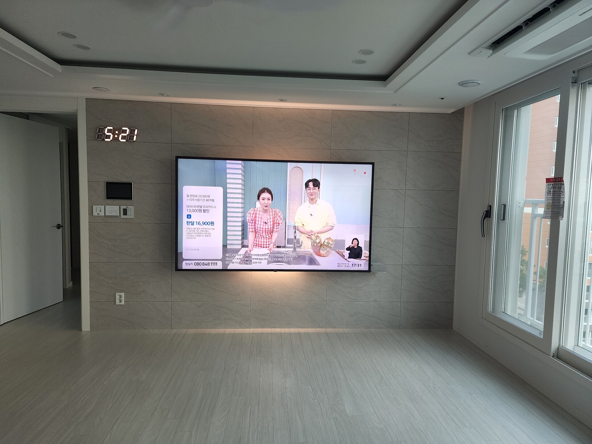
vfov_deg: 58.9
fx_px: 393
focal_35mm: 23
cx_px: 296
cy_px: 222
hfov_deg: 73.9
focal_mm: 6.4
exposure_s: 1/120
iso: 160
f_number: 1.8
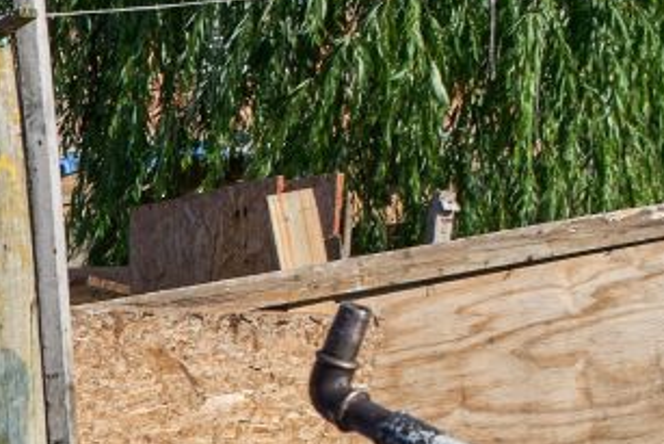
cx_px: -736
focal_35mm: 201
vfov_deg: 6.7
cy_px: 824
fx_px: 3709
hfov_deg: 9.5
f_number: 9
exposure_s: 1/250
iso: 64
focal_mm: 35
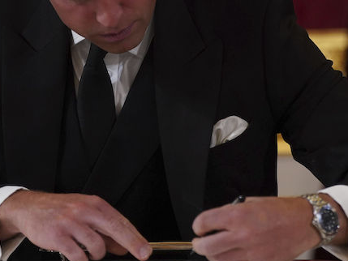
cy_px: 30
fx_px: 2816
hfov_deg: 7.1
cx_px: 160
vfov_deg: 5.3
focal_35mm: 280
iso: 3200
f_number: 2.8
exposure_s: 1/500
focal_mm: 125
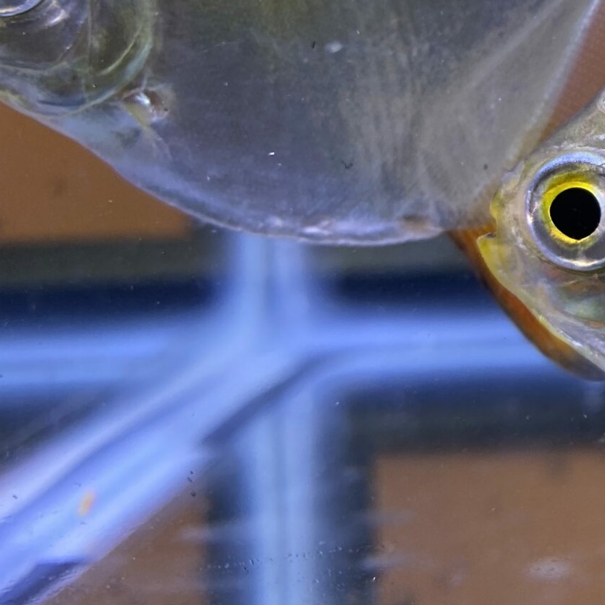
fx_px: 1325
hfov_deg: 21.7
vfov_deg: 25.2
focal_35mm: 67
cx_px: 897
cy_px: 107
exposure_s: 1/162
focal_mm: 4.25
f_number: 1.8
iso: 32
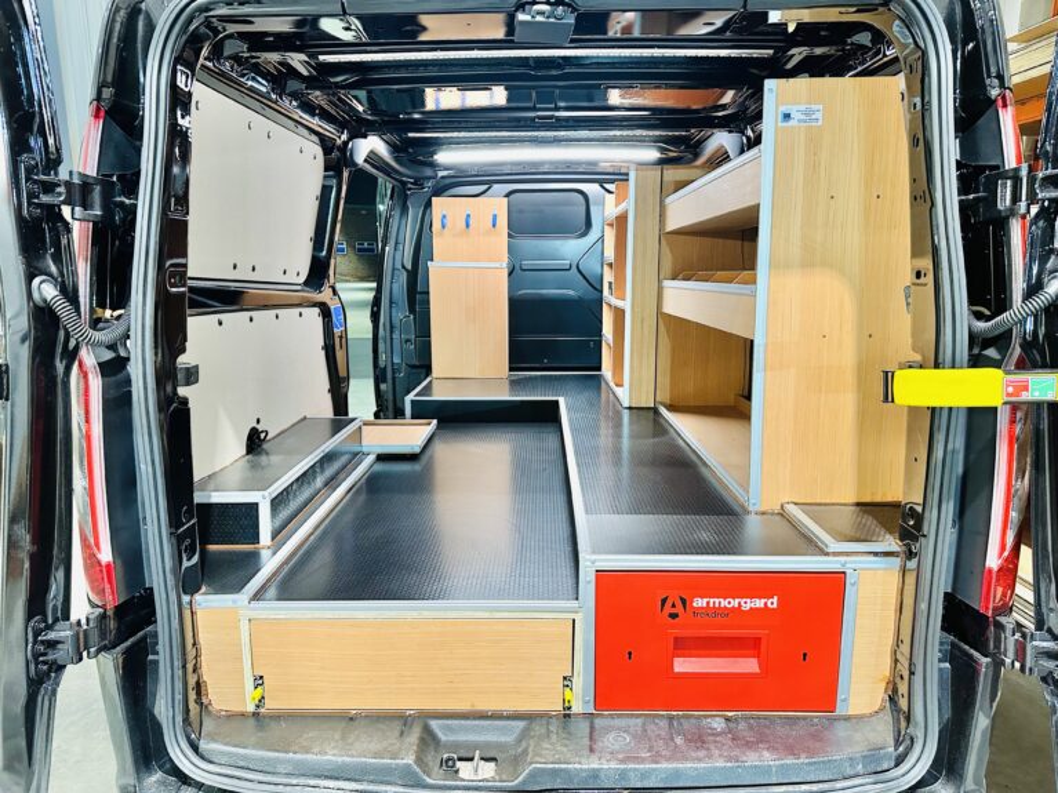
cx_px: 529
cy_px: 396
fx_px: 733
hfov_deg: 71.6
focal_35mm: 24
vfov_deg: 56.8
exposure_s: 1/50
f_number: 1.78
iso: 320
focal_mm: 6.86
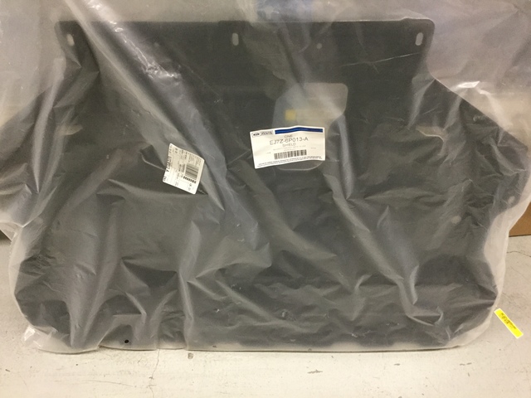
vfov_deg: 45.4
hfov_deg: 58.4
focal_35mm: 31
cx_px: 266
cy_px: 199
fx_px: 476
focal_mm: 3.3
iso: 160
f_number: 2.4
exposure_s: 1/30
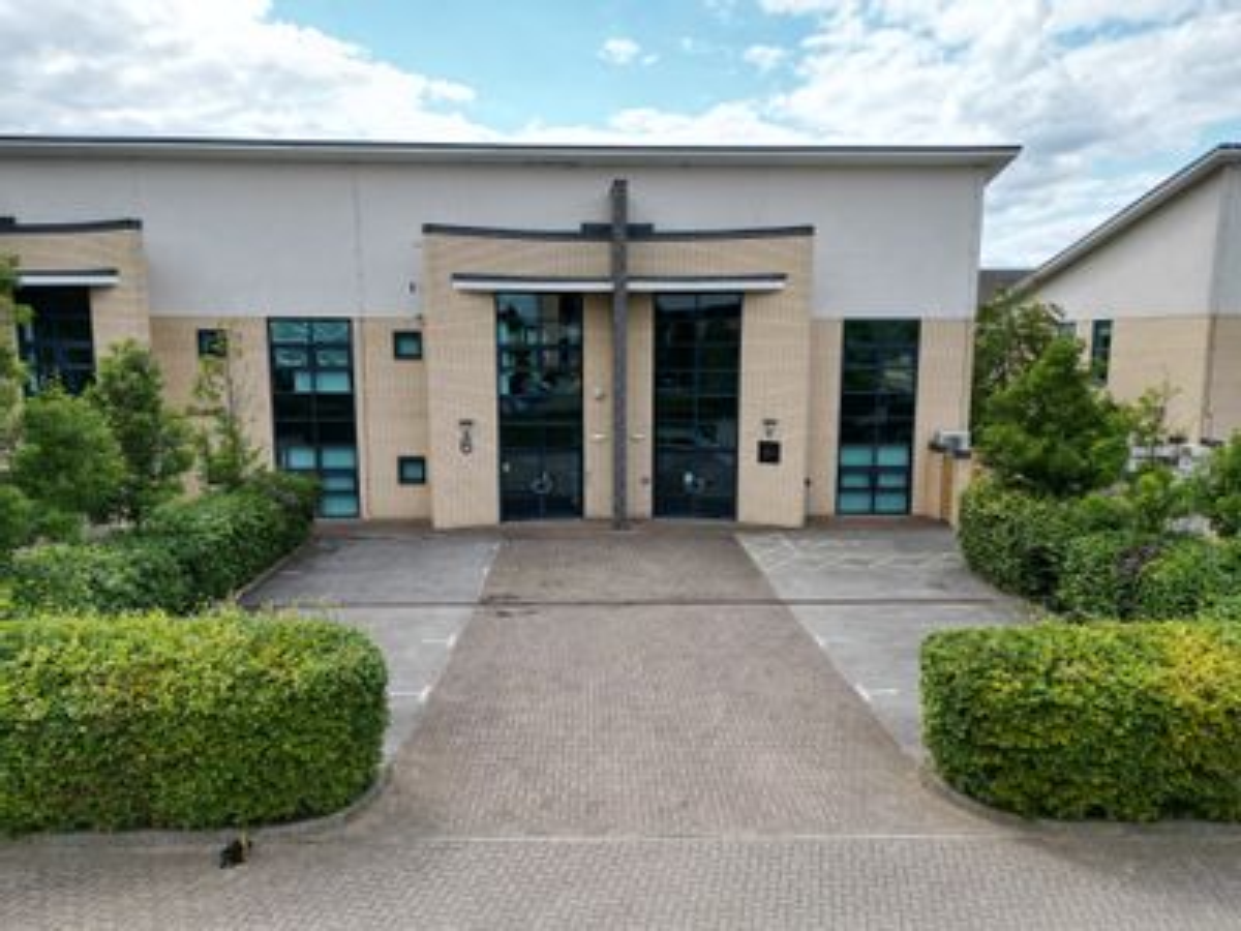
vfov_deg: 56.8
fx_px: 860
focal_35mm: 24
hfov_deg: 71.6
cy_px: 466
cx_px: 620
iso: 120
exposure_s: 1/2500
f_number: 1.7
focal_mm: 6.72
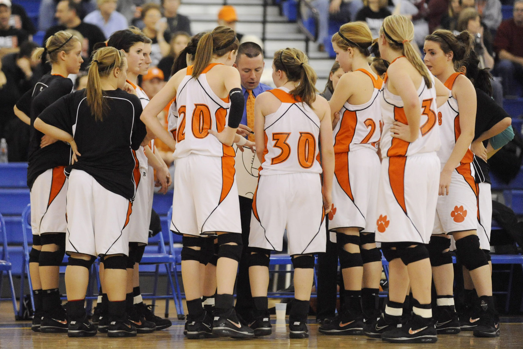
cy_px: 174
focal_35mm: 165
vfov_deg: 8.3
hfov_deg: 12.5
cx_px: 262
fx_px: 2397
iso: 6400
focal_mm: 165
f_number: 2.8
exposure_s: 1/320
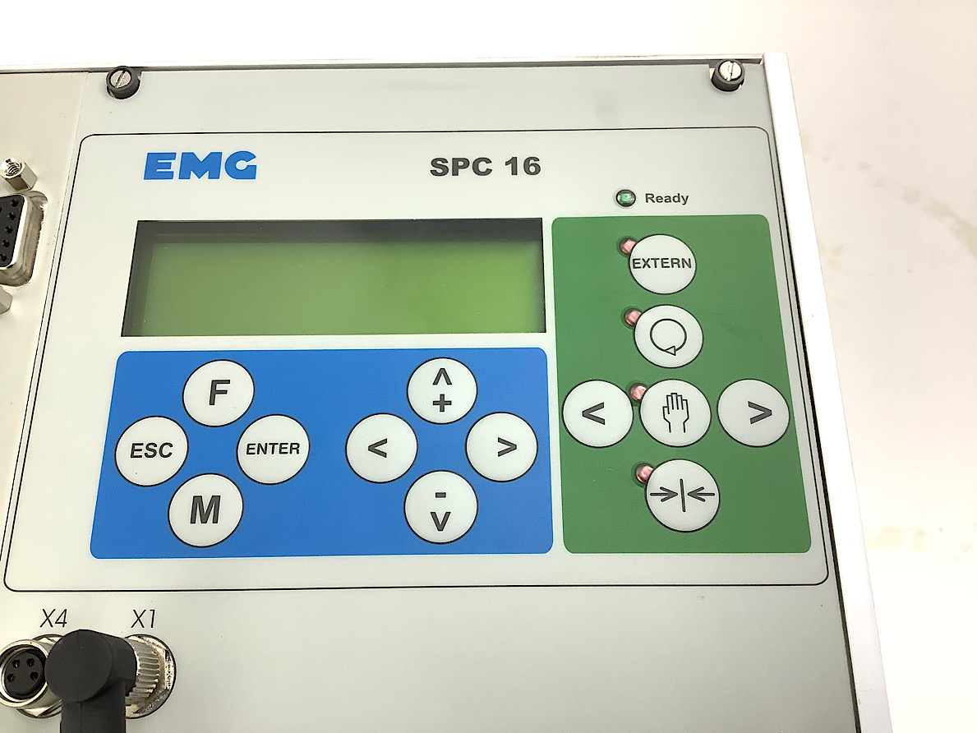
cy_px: 366
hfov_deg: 58.3
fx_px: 875
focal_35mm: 31
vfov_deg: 45.4
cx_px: 488
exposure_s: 1/50
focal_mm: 3.3
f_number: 2.4
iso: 100
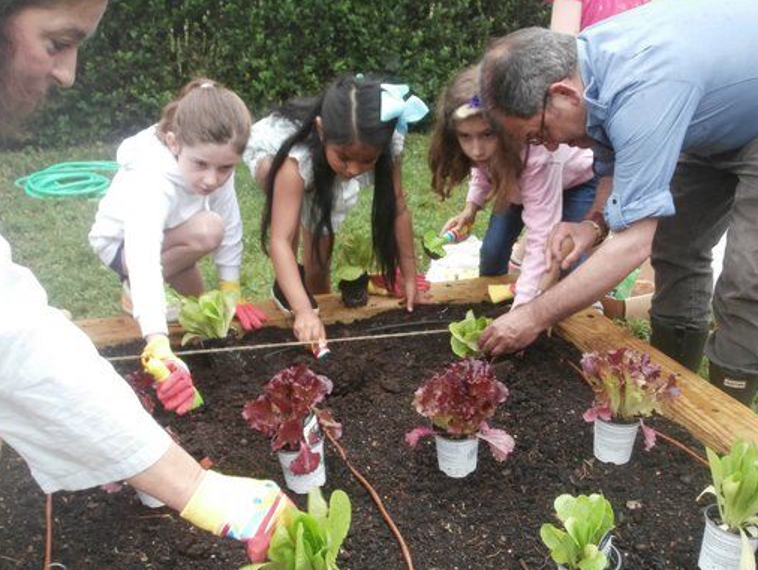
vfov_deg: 36.0
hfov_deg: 46.8
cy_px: 291
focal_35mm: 40
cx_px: 392
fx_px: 876
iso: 200
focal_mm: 6.67
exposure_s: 1/80
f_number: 3.9
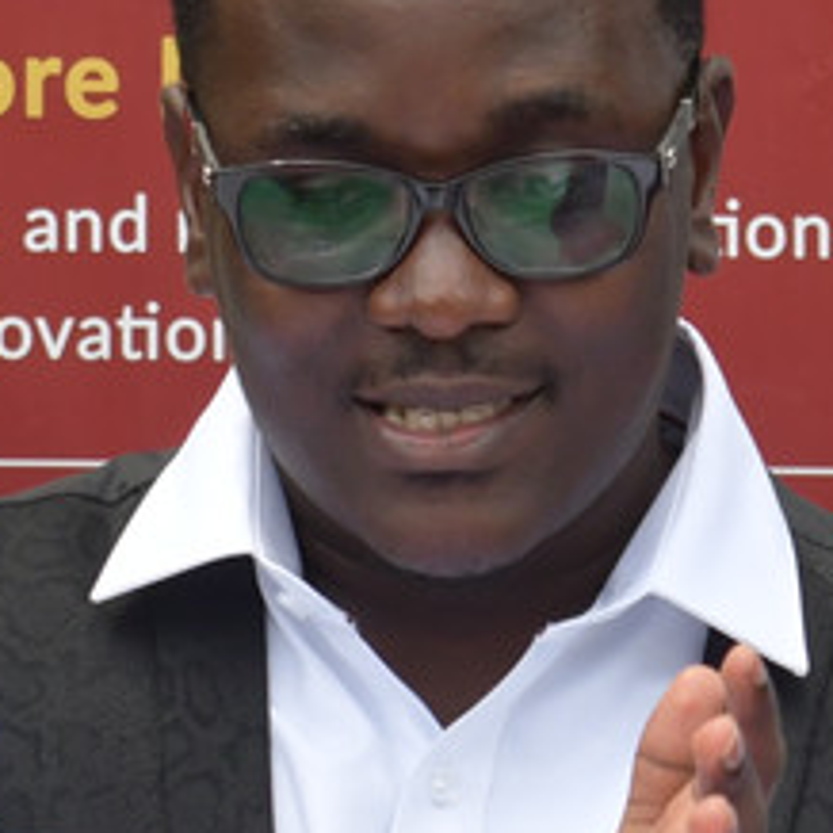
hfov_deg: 2.4
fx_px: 20038
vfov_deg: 2.4
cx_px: 279
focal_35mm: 736
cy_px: 478
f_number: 6.3
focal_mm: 105
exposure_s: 1/640
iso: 500
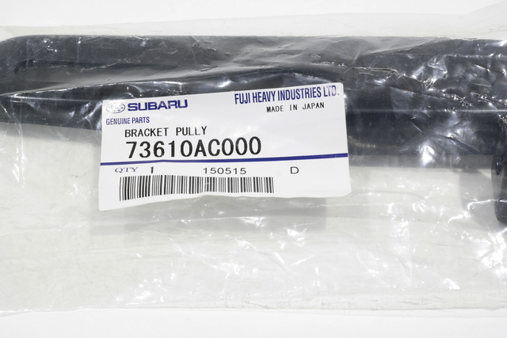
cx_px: 254
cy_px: 169
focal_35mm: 84
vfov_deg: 16.3
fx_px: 1183
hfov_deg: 24.2
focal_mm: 55
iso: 160
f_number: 18
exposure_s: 1
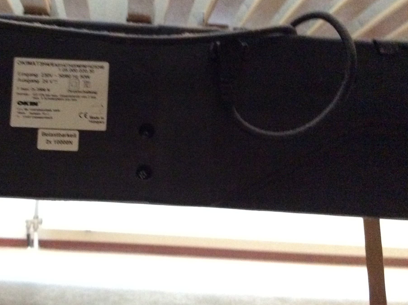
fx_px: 541
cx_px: 148
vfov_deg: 31.4
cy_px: 132
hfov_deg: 40.9
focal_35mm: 46
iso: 640
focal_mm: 3.3
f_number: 2.4
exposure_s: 1/17
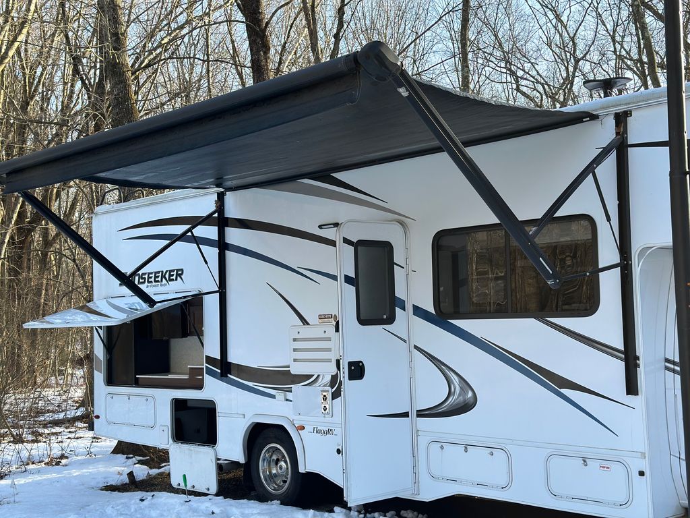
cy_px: 259
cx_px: 345
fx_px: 957
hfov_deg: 39.7
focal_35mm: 48
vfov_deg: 30.3
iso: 80
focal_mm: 6.86
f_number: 1.78
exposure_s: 1/919
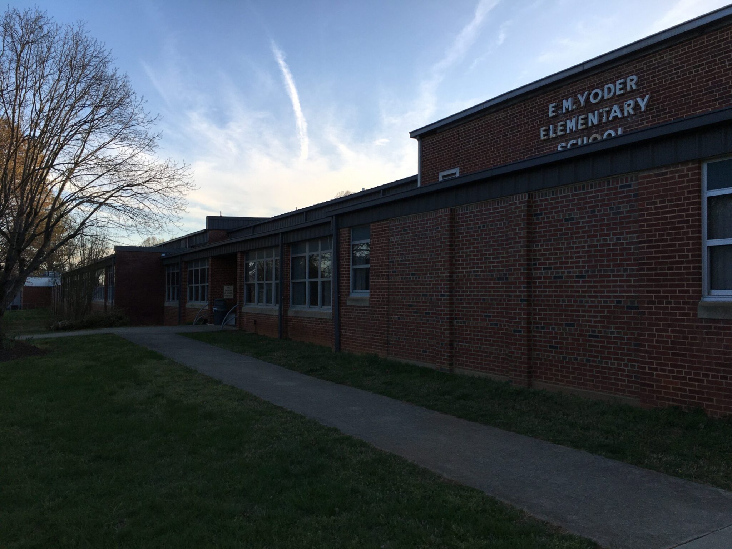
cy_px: 274
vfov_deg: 48.2
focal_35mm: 29
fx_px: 613
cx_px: 366
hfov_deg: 61.7
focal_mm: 4.15
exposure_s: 1/625
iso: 25
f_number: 2.2
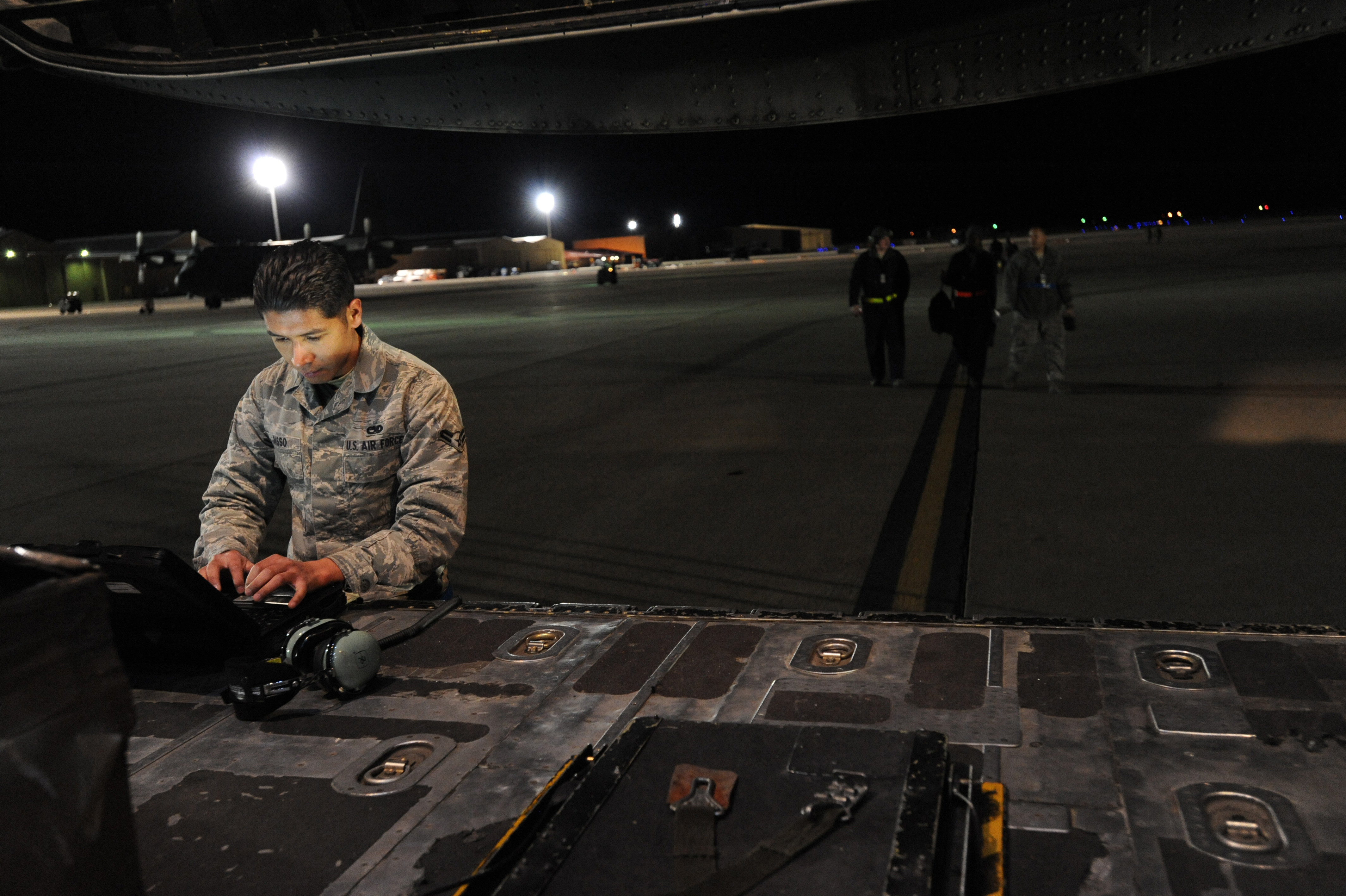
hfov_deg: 58.7
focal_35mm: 32
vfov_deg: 41.1
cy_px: 448
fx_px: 1196
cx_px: 673
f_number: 4
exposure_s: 1/30
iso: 3200
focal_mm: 32
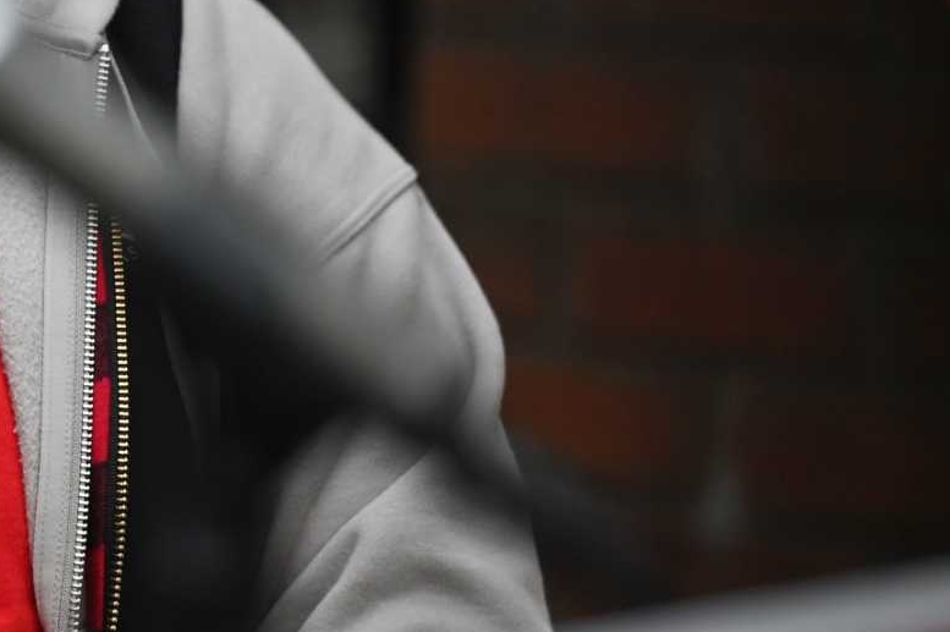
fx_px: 13898
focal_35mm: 527
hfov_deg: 3.9
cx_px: -249
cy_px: 73
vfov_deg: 2.6
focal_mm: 200
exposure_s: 1/8000
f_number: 2.8
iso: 800
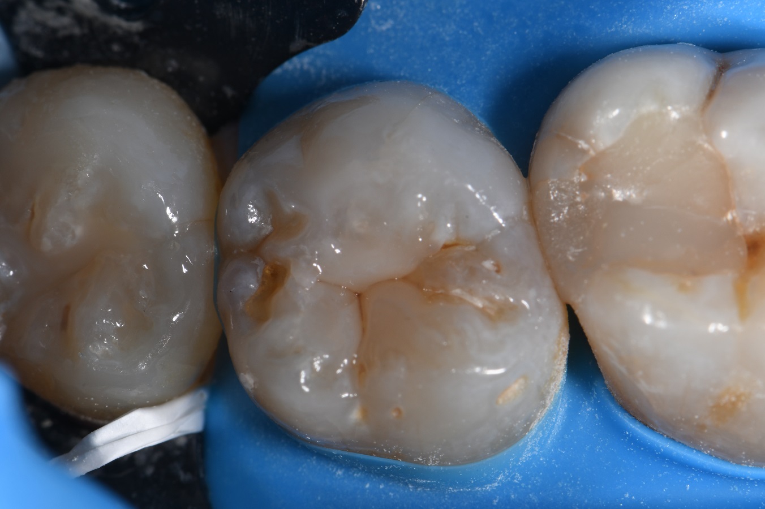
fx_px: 3334
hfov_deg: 13.1
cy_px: 254
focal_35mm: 157
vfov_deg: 8.7
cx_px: 382
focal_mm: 105
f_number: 32
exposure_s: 1/160
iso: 200
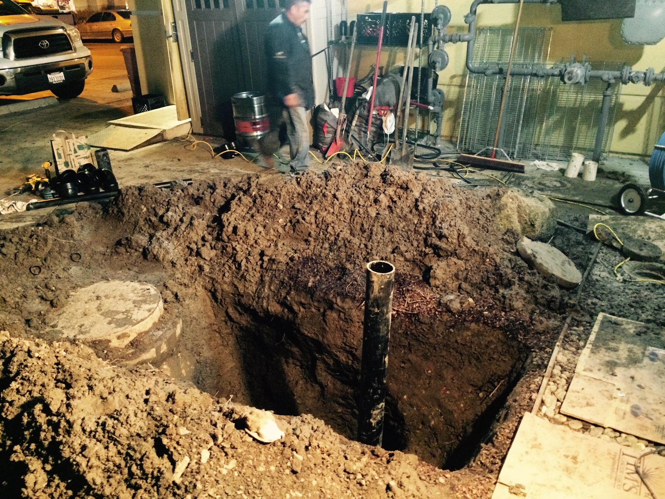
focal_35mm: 29
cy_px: 250
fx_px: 557
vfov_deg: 48.2
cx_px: 332
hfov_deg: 61.7
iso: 400
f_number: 2.2
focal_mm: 4.15
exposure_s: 1/15
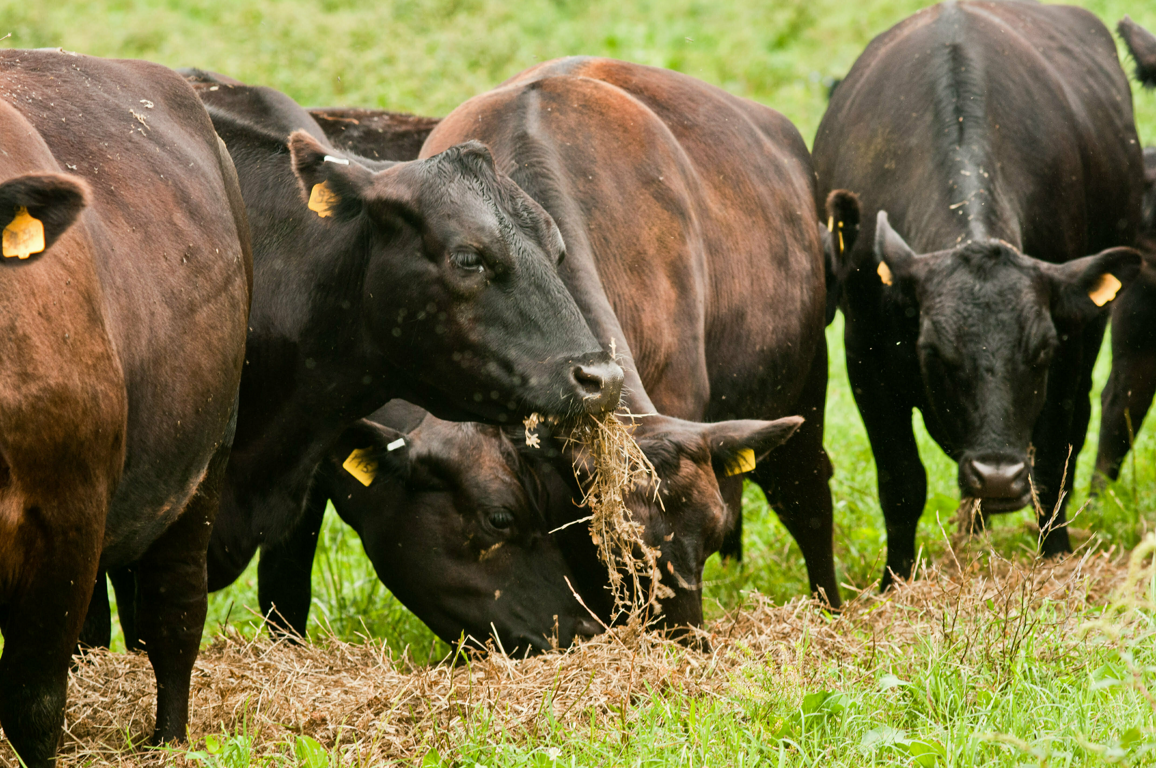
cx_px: 578
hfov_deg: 9.5
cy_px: 384
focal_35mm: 218
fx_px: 6976
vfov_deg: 6.3
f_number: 7.1
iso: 640
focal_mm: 145
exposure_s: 1/160
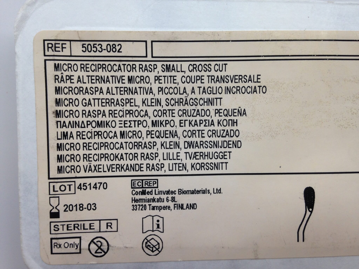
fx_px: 342
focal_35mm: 33
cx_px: 180
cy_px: 134
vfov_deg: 42.9
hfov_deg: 55.4
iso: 50
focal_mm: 4.12
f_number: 2.4
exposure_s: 1/40
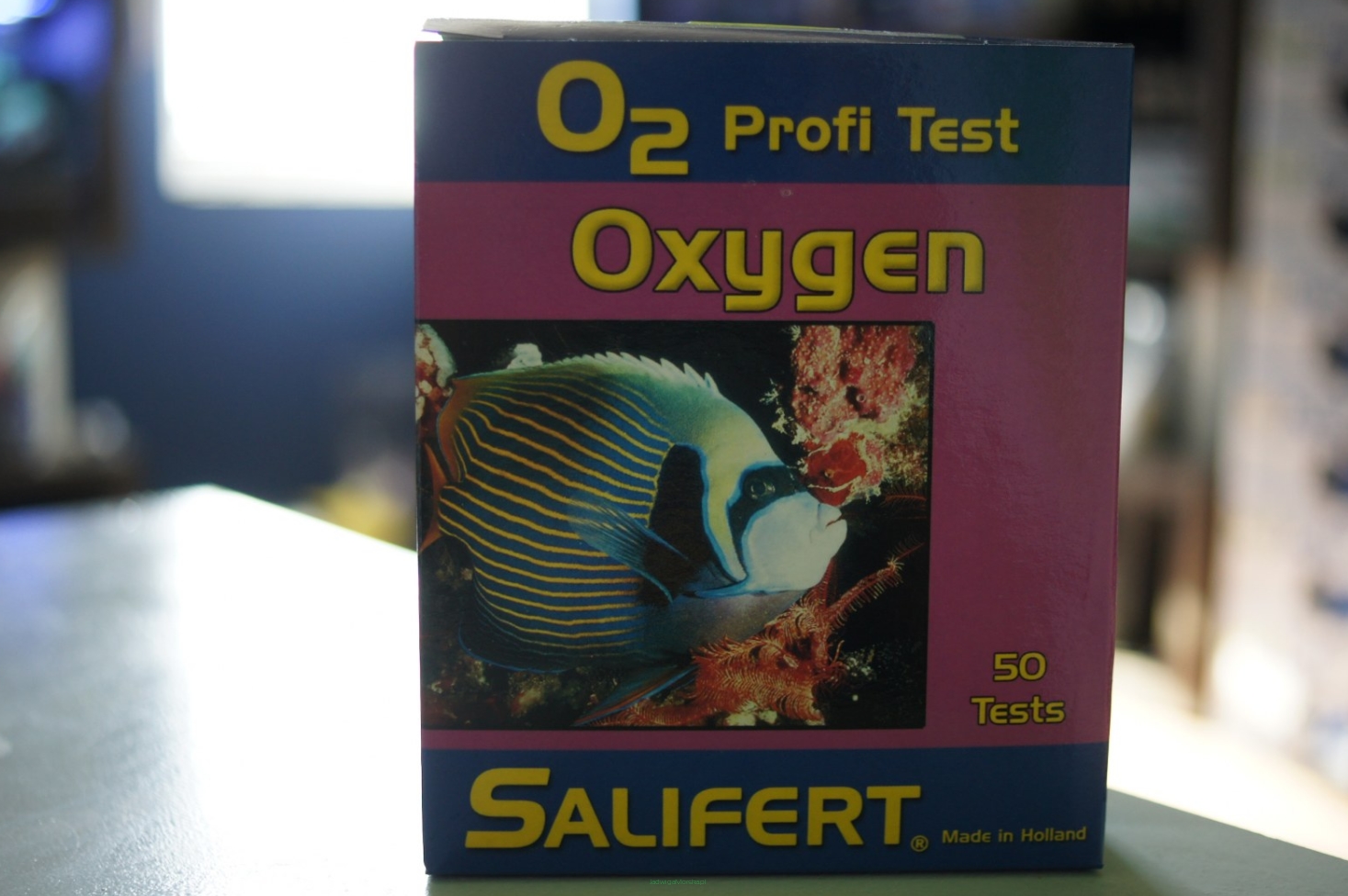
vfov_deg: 29.2
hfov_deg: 42.8
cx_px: 679
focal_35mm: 46
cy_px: 446
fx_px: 1721
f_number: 2.8
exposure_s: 1/50
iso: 400
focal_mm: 30
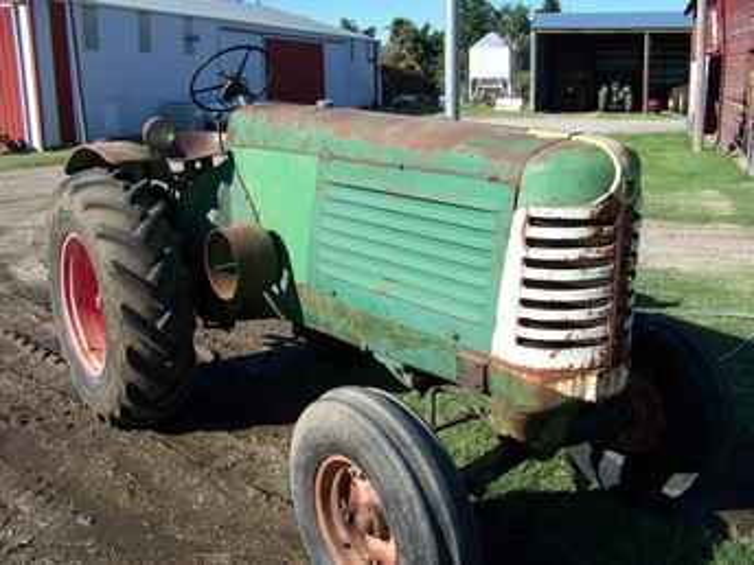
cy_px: 282
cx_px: 377
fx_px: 784
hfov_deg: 51.4
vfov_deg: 39.7
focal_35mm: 36
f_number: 2.8
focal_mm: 5.85
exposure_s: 1/800
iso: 64
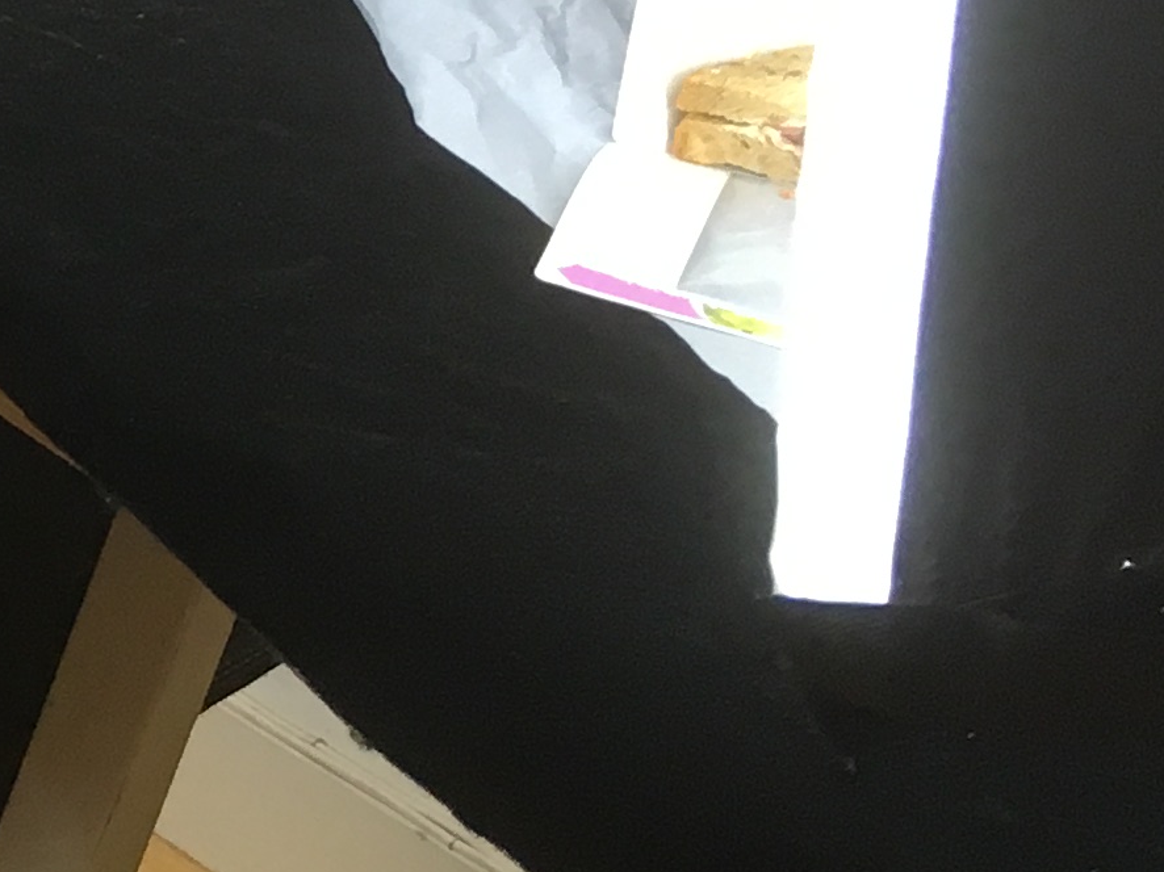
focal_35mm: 132
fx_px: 4437
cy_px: -118
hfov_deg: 13.0
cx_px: -1147
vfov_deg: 11.1
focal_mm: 4.15
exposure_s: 1/33
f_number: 2.2
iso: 32
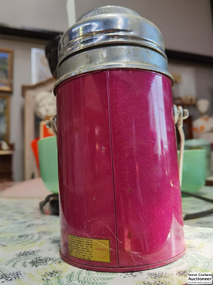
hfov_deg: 51.4
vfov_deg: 65.3
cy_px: 142
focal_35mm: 27
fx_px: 222
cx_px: 106
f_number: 1.9
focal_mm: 6.71
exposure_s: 1/149
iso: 50
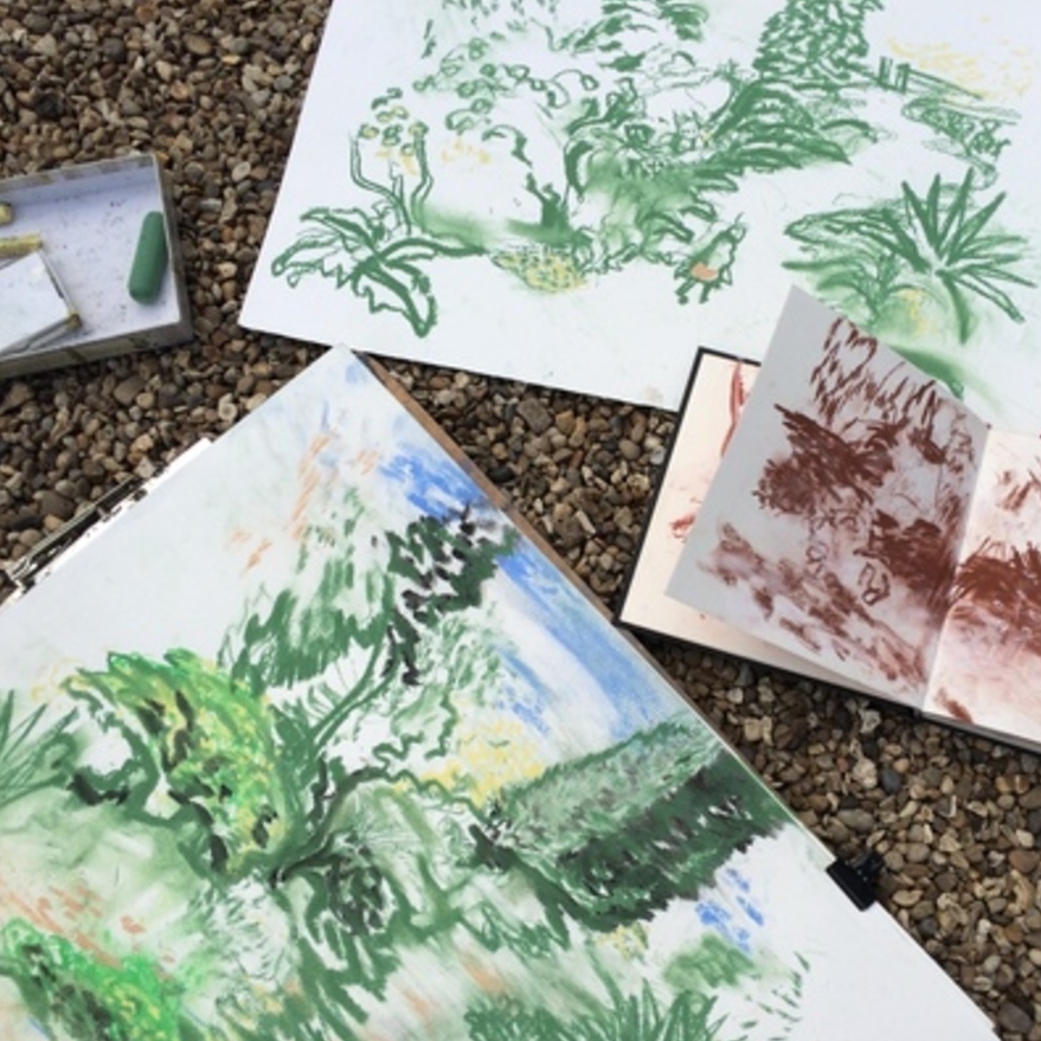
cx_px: 648
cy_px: 523
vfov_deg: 47.2
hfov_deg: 46.8
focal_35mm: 35
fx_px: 1191
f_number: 2.2
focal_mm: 4.15
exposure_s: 1/1866
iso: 32
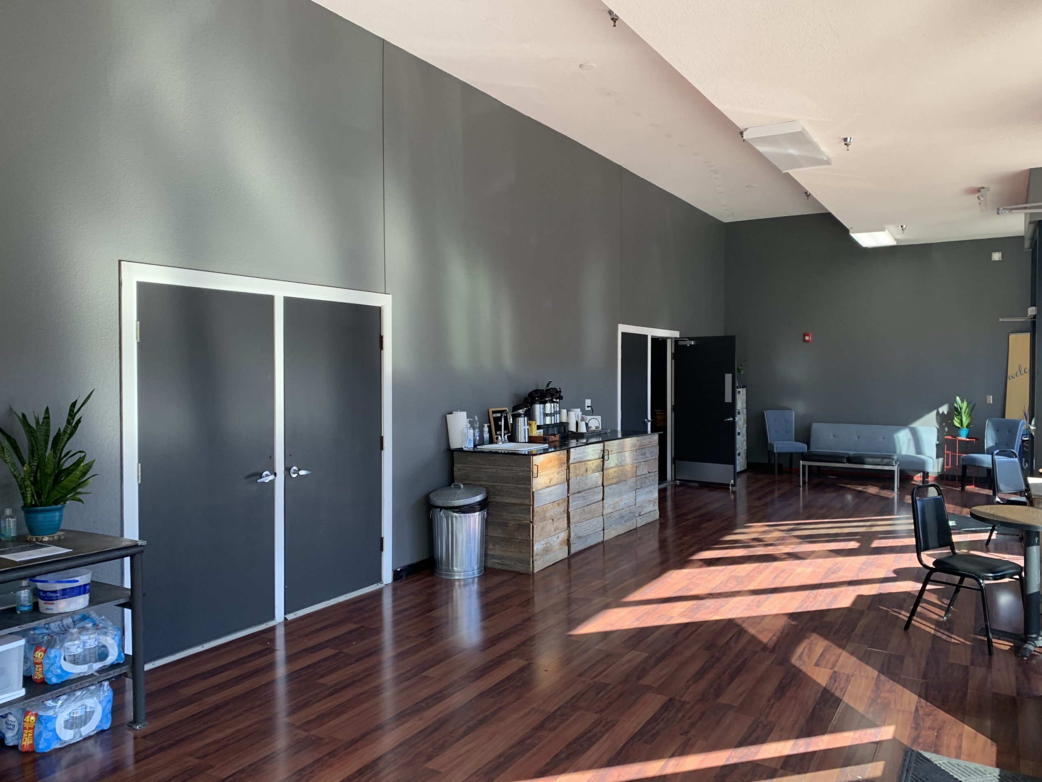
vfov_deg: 53.1
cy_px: 391
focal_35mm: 26
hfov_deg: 67.3
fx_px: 783
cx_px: 521
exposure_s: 1/121
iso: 64
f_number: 1.8
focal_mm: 4.25
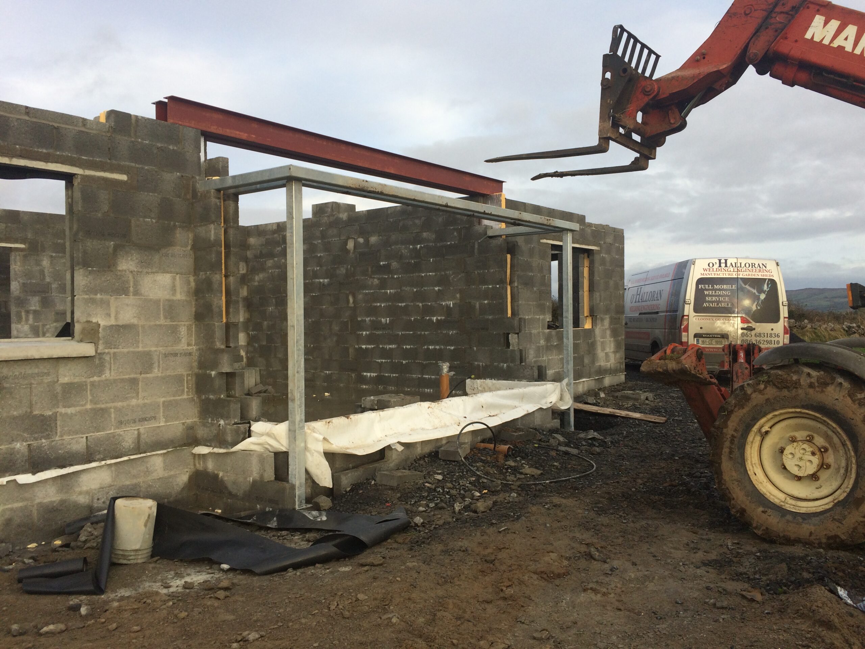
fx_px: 725
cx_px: 432
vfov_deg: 48.2
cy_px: 324
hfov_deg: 61.7
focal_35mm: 29
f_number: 2.2
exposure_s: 1/466
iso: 32
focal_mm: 4.15
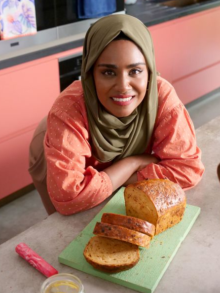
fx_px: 474
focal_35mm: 56
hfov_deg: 26.1
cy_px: 145
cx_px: 112
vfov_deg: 34.3
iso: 1600
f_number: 2.8
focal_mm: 26
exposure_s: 1/1300
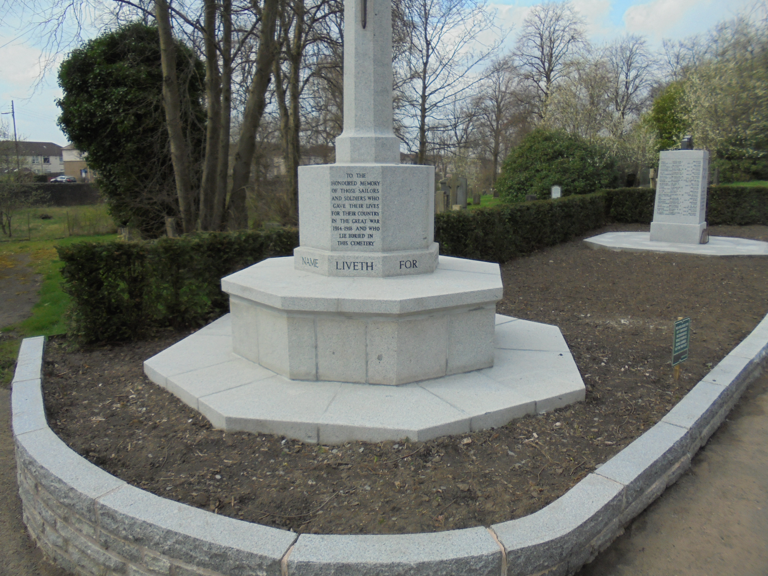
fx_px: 577
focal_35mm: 26
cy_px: 288
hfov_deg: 67.3
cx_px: 384
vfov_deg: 53.1
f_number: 3.5
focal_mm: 4.6
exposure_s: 1/640
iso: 100
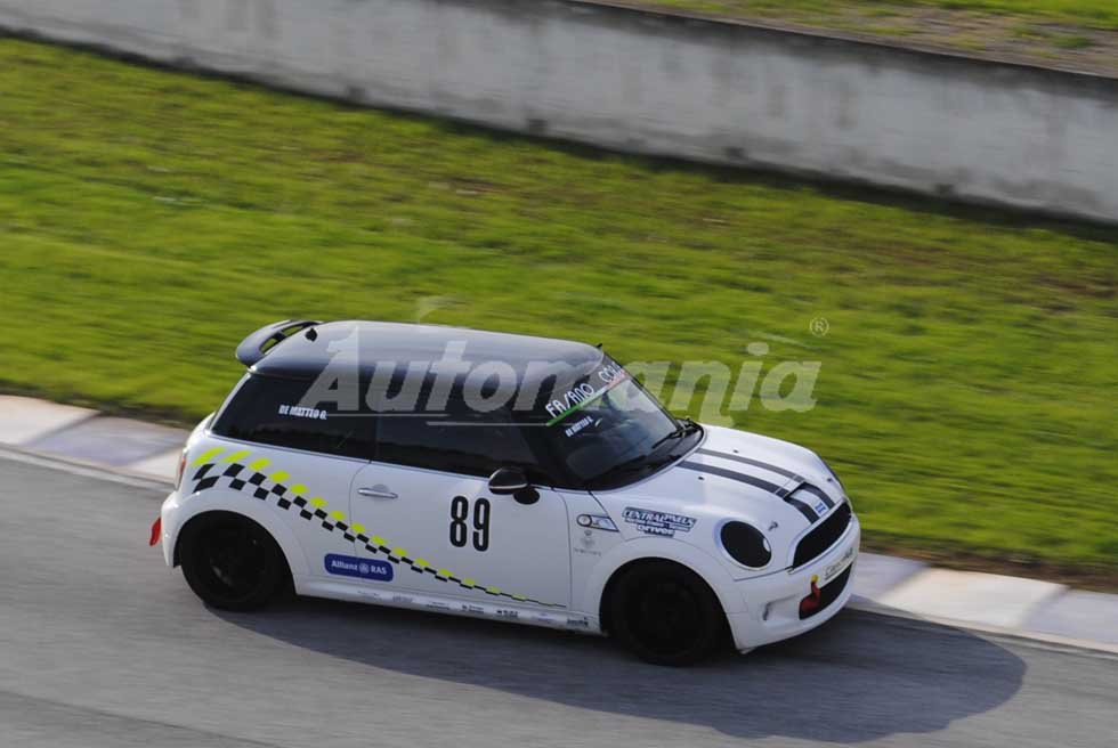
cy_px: 374
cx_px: 559
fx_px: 2565
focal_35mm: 82
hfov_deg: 24.6
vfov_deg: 16.6
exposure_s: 1/250
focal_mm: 55
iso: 100
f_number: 8
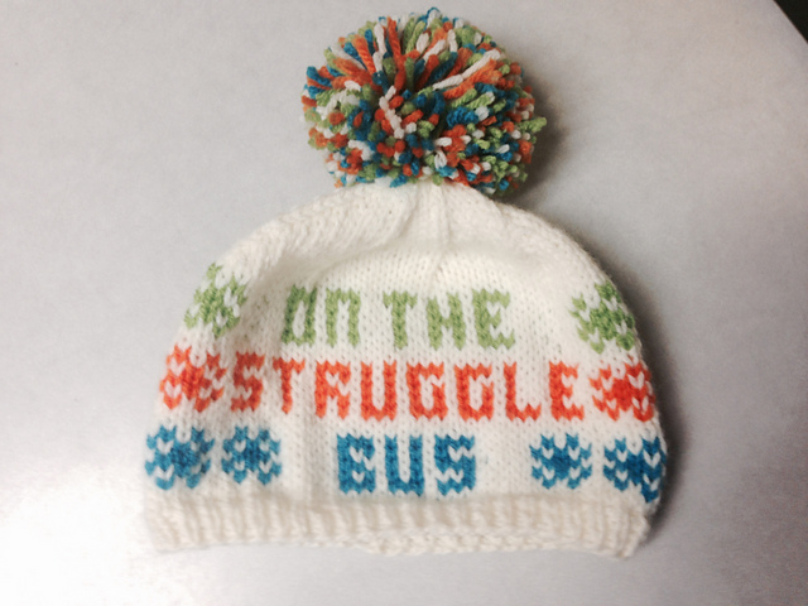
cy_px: 303
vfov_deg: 42.9
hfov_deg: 55.4
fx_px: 770
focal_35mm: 33
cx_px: 404
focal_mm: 4.12
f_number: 2.4
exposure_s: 1/20
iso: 50
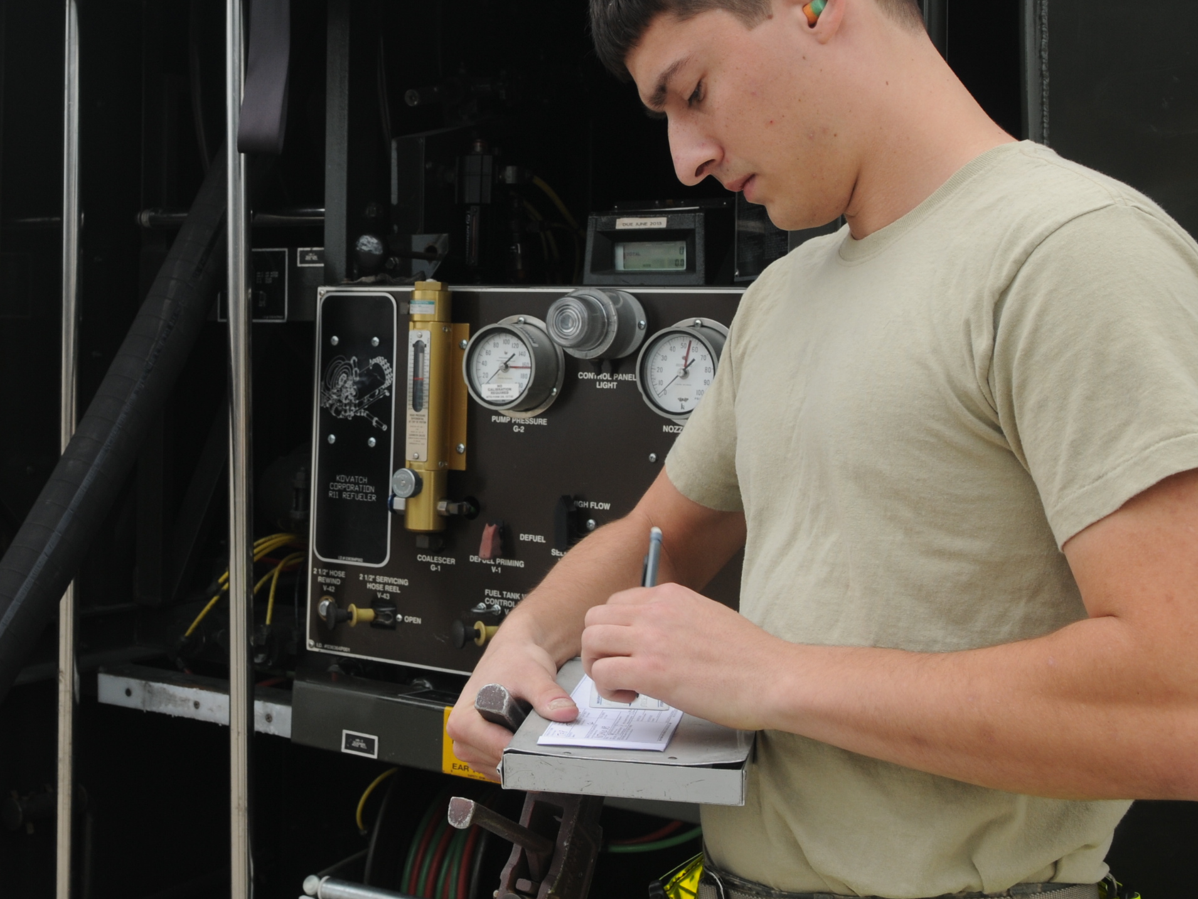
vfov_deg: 26.0
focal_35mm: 56
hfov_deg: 34.0
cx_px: 345
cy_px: 281
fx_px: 1932
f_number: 5.6
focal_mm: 23
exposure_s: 1/125
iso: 200
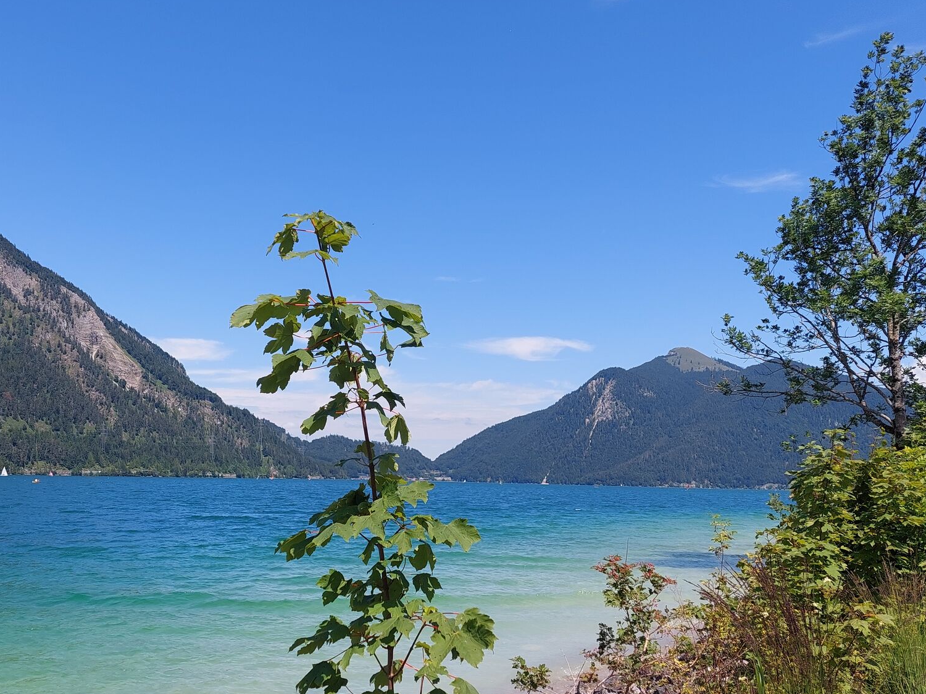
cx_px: 357
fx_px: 856
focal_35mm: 32
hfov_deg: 56.3
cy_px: 396
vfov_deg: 44.0
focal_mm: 5.23
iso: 40
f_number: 1.8
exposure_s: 1/1693
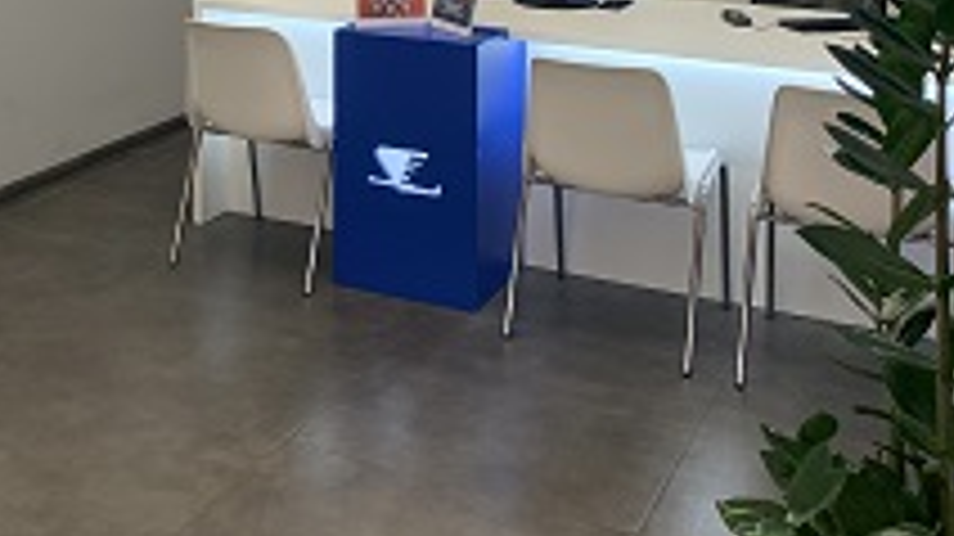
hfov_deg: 40.5
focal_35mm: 51
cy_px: -90
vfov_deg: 21.9
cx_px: 392
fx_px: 1289
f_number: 1.8
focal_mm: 4.25
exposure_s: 1/100
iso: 100
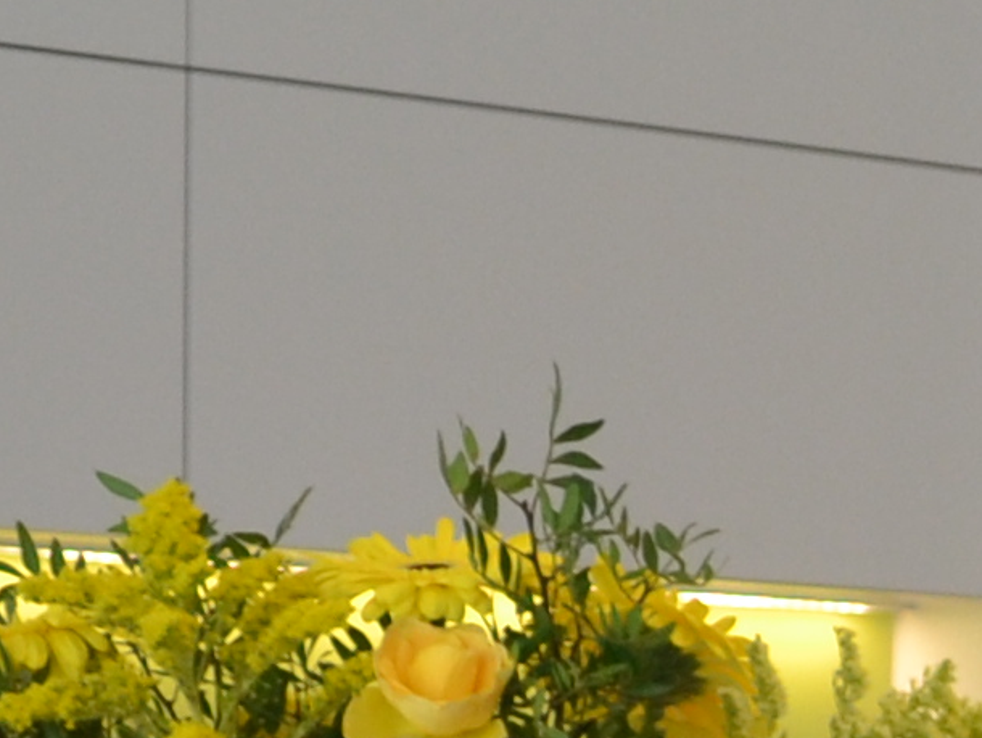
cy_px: 2116
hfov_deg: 9.2
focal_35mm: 196
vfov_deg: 6.9
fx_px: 5562
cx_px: 2239
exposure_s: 1/50
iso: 400
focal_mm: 18
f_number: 3.5
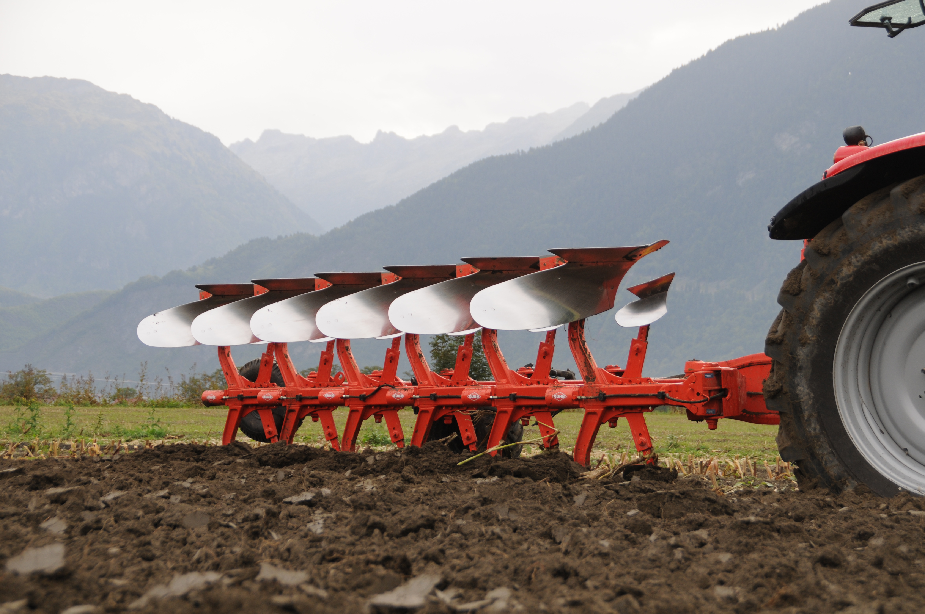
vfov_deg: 15.2
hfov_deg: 22.6
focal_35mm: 90
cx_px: 462
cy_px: 307
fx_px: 2310
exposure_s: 1/250
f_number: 8
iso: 200
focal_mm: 60
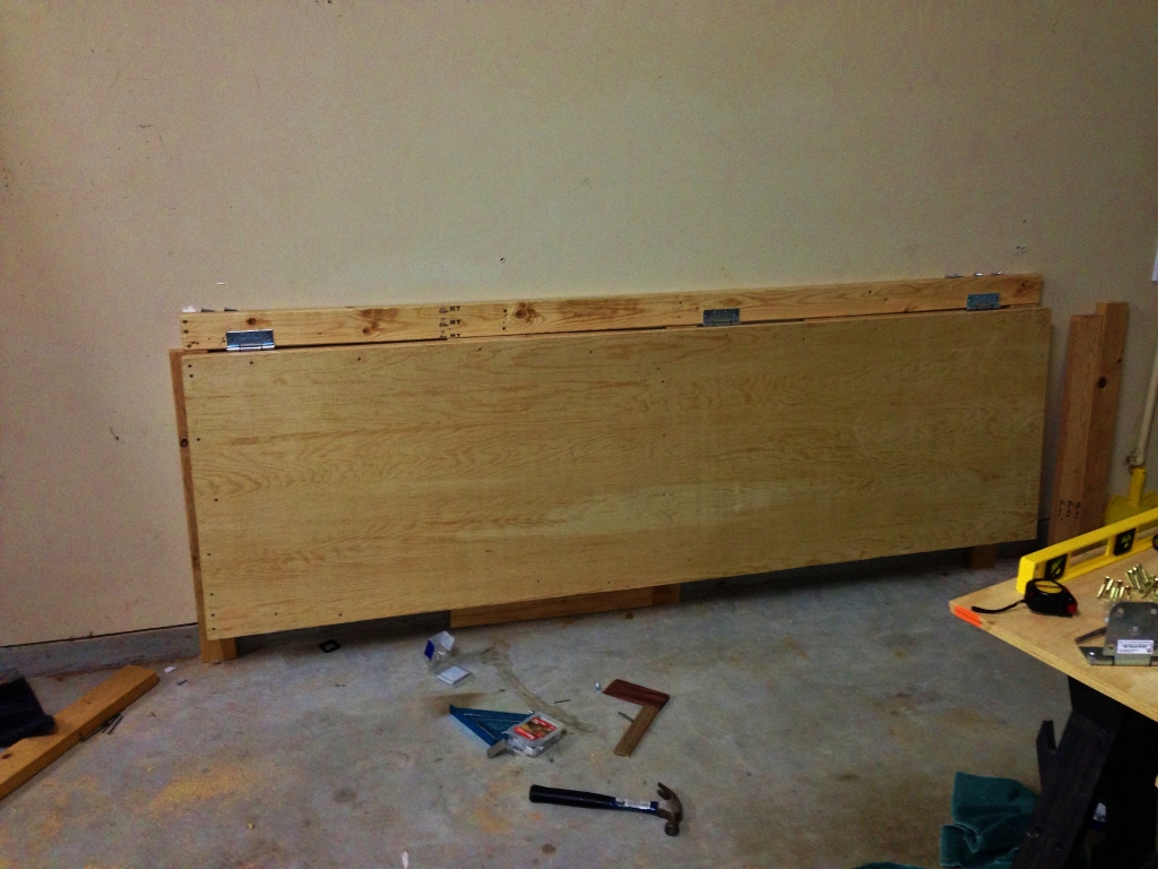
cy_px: 434
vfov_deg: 42.9
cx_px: 579
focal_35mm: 33
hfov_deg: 55.4
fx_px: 1104
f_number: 2.4
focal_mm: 4.13
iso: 200
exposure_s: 1/20
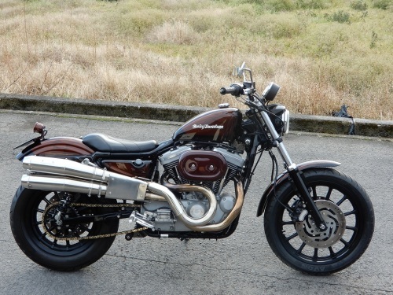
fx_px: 511
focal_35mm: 45
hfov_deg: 42.1
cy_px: 148
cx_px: 196
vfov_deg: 32.2
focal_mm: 8
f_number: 4
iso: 80
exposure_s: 1/30
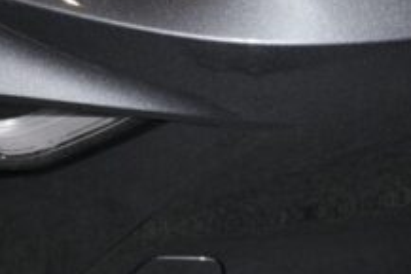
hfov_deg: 13.5
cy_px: 32
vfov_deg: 9.1
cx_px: 318
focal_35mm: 151
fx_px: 1725
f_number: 3.2
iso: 500
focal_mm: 21.4
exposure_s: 1/125
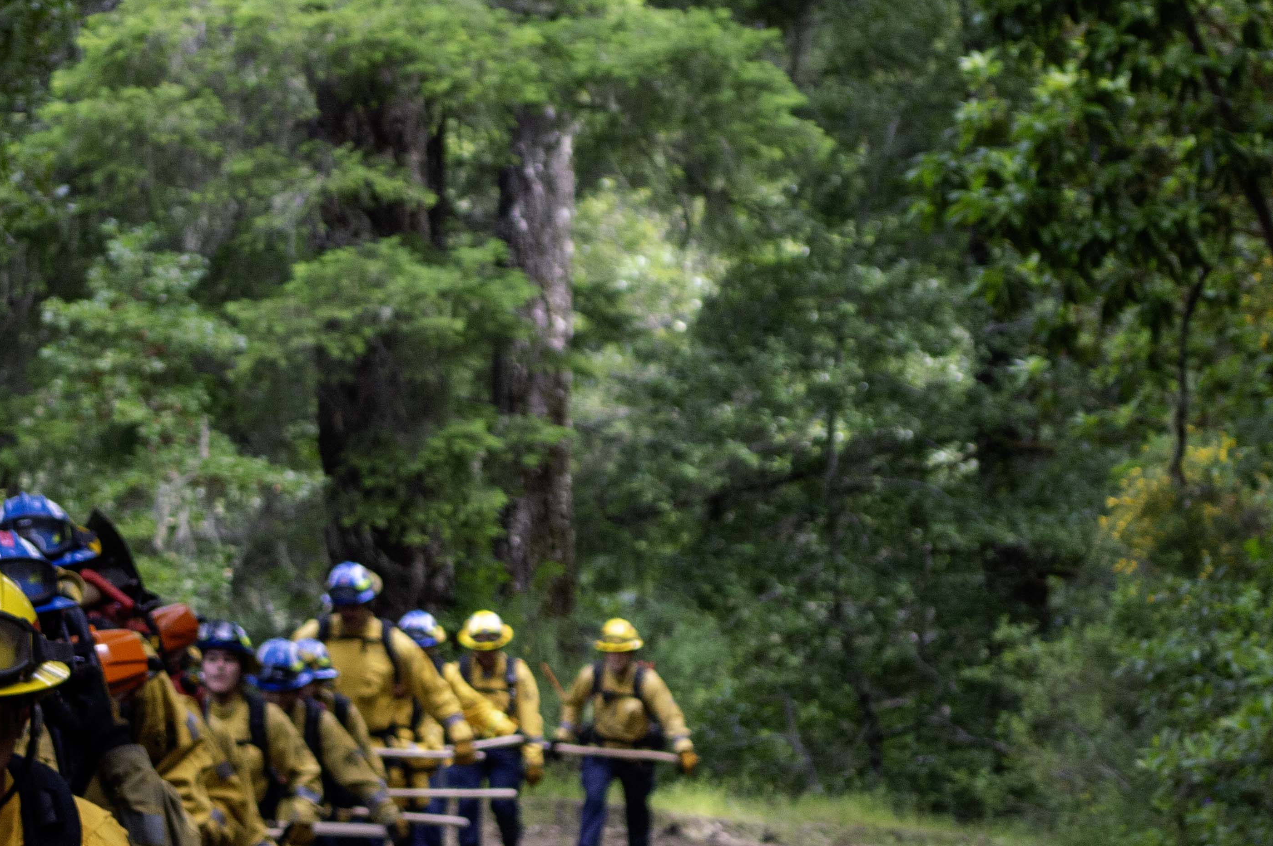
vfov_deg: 7.7
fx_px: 6256
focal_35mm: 177
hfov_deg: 11.6
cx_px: 389
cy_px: 498
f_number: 5.6
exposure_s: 1/320
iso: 200
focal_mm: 55
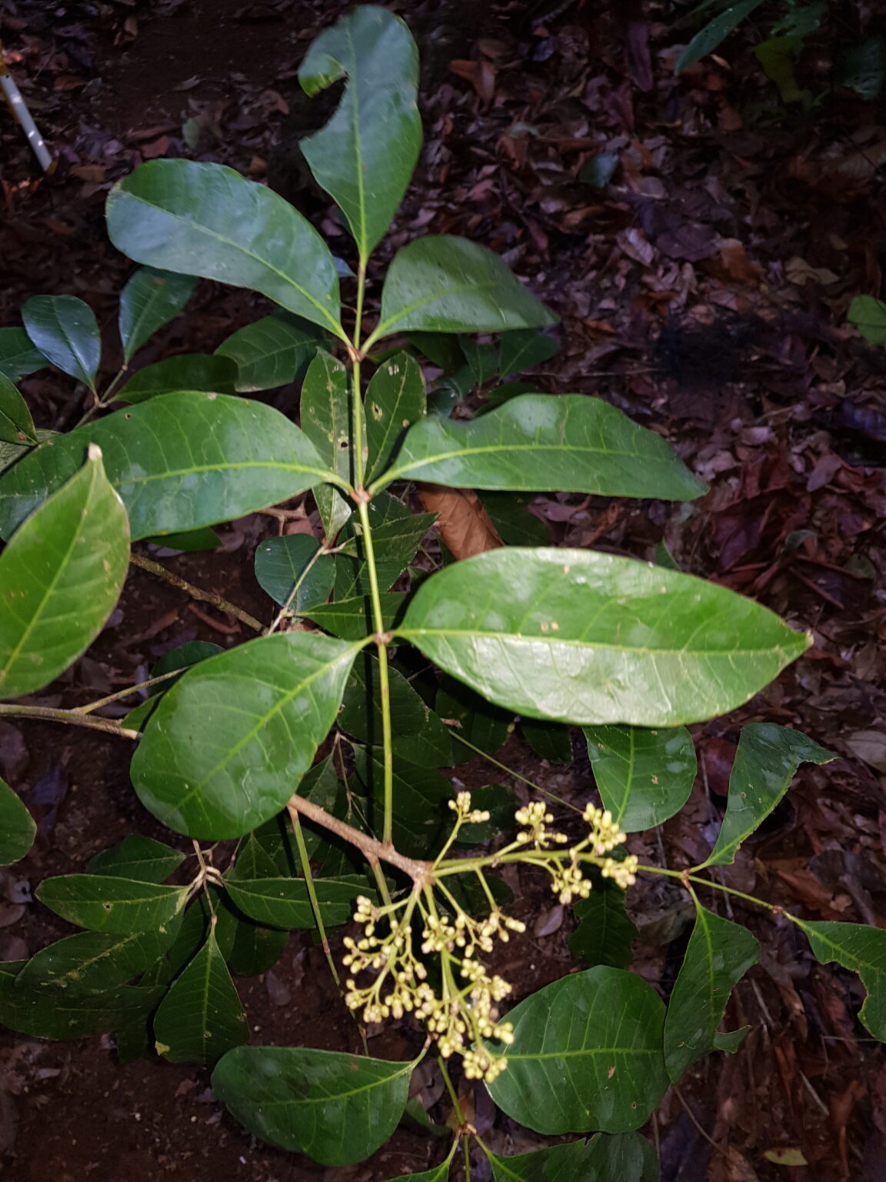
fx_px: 887
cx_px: 443
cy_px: 591
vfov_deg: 67.3
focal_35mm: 26
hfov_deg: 53.1
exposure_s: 1/40
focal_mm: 4.2
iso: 100
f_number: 1.7
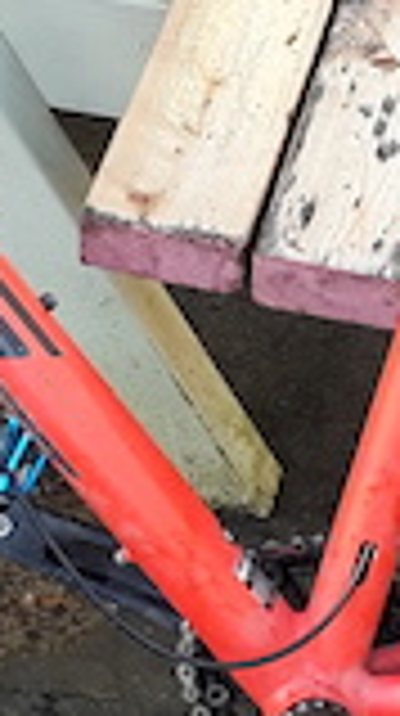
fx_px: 2801
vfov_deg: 14.5
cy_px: 297
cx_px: 153
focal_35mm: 148
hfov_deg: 8.2
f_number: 1.9
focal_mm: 3.6
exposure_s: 1/100
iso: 80
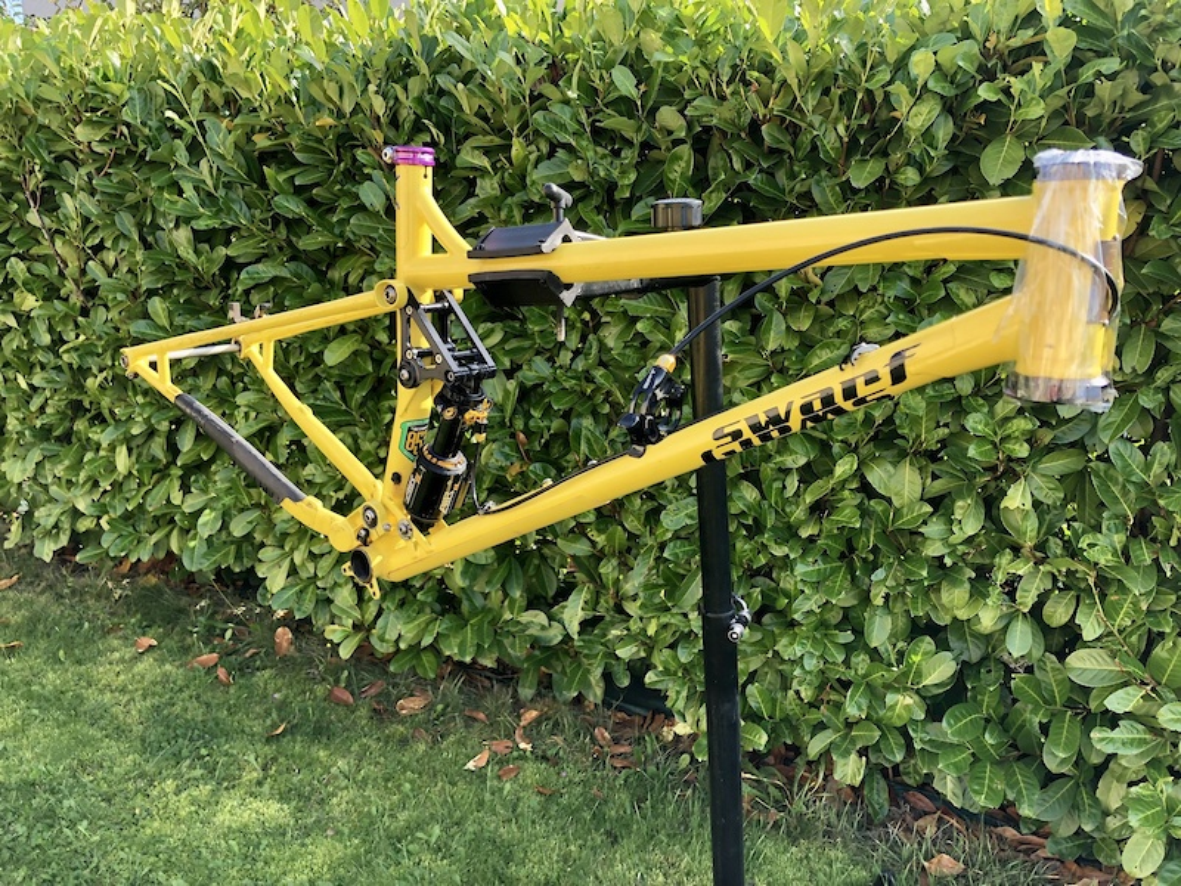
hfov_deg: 63.4
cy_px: 443
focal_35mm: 28
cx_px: 590
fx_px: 955
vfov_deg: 49.7
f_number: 1.8
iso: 20
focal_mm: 3.99
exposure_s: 1/159
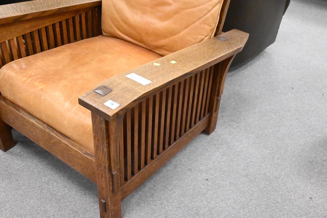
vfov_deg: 31.9
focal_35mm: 42
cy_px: 109
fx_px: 381
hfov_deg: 46.4
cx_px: 164
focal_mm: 42
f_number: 14
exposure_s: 1/50
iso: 40000
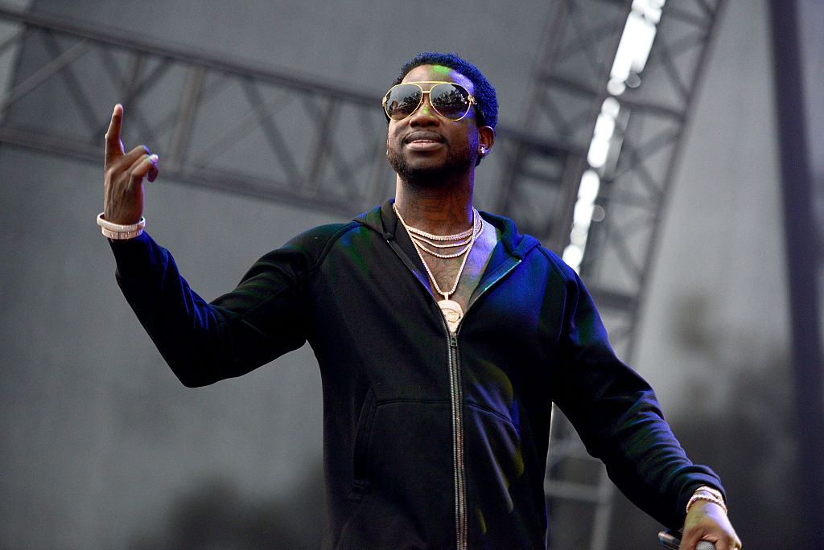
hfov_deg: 13.2
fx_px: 3550
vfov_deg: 8.9
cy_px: 275
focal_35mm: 155
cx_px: 412
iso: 2000
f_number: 2.8
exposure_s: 1/1250
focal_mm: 155
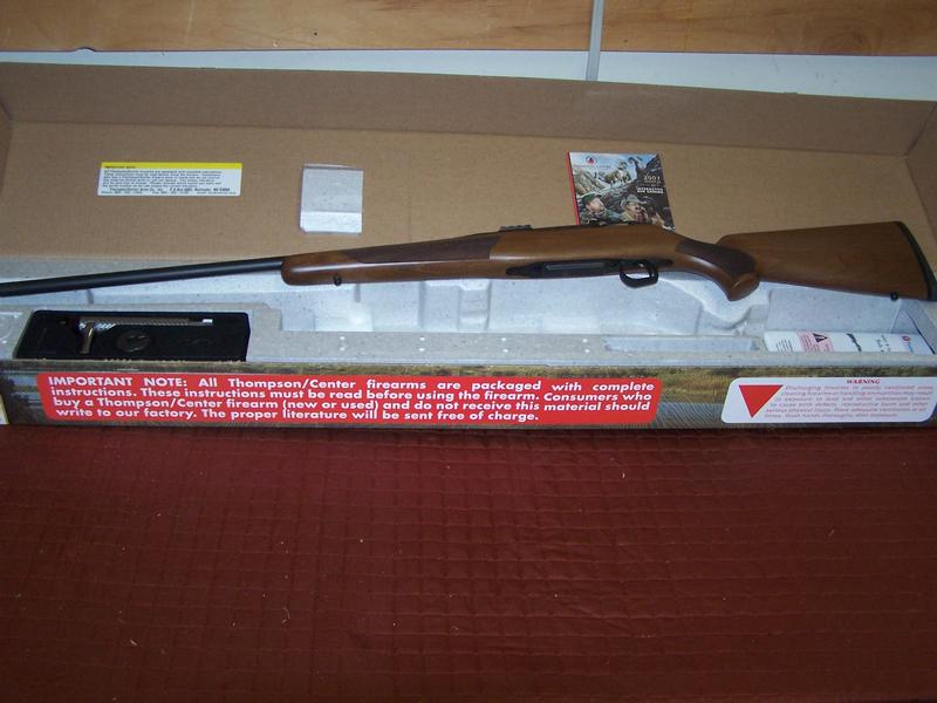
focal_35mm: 38
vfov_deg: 37.7
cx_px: 468
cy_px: 352
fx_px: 1029
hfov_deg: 49.0
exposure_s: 1/60
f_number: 2.8
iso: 140
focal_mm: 6.3
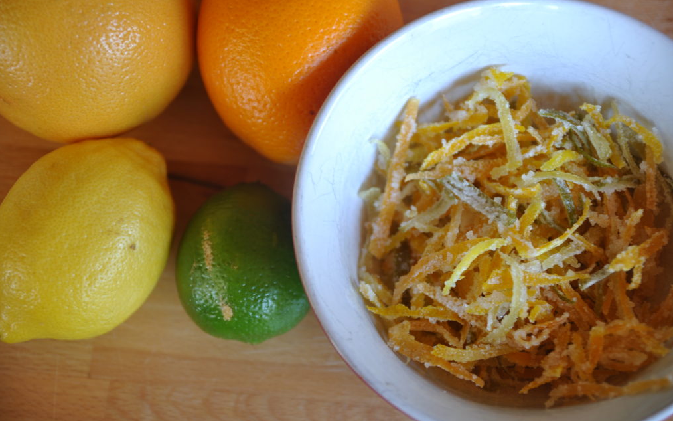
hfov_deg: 27.8
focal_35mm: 74
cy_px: 203
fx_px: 1357
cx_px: 334
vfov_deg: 17.6
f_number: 2.8
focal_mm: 48
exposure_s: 1/25
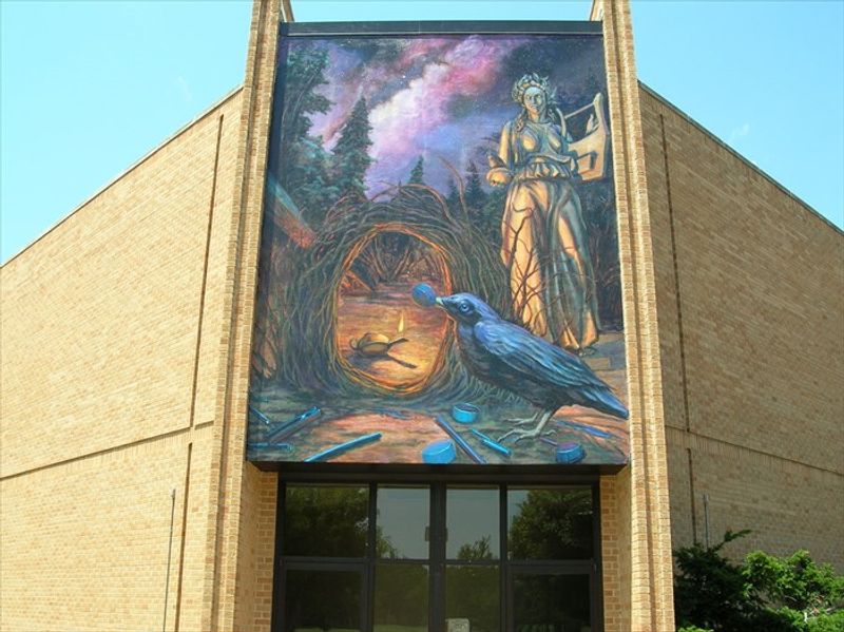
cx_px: 422
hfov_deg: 51.4
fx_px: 877
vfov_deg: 39.6
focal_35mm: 36
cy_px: 316
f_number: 3.7
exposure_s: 1/246
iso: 50
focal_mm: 6
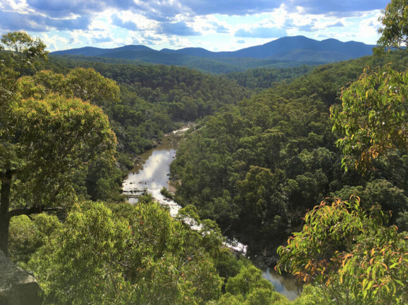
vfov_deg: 48.2
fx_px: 342
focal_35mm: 29
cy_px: 152
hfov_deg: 61.7
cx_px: 204
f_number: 2.2
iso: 25
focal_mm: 4.15
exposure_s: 1/1350
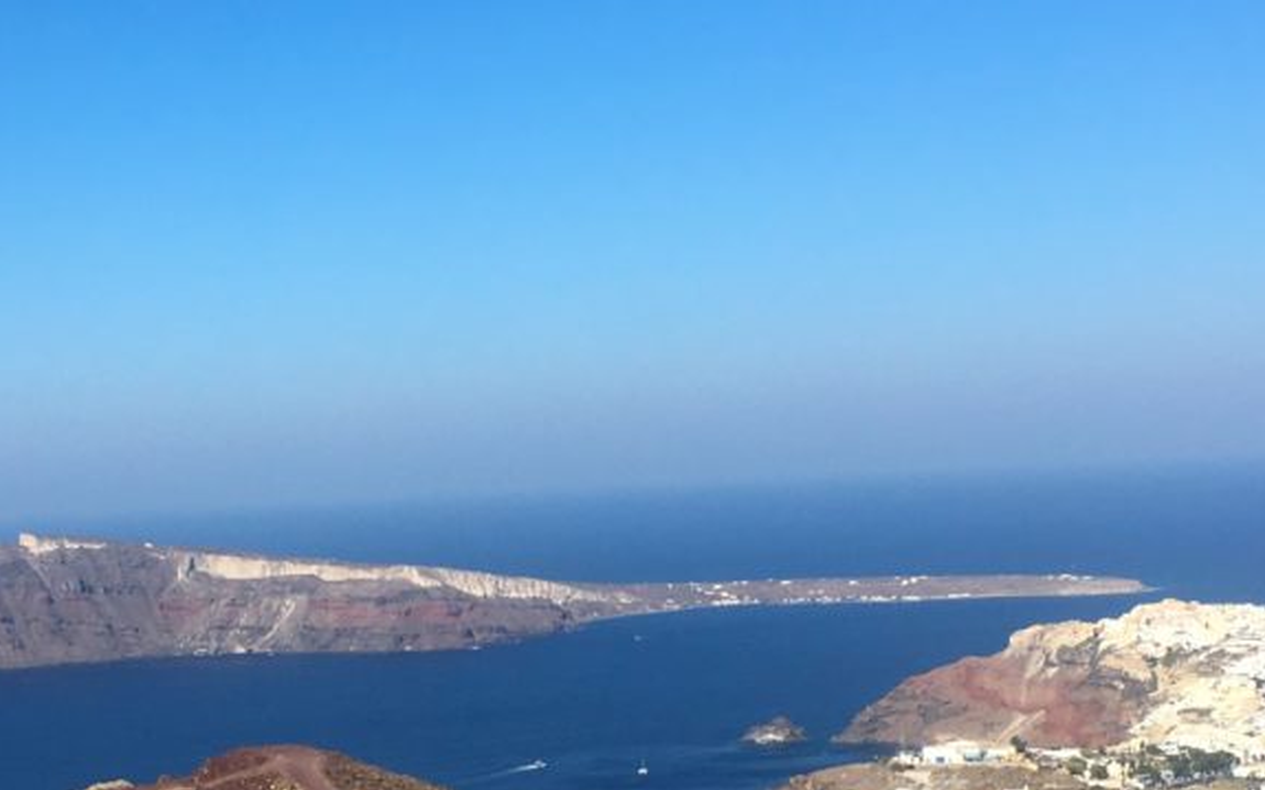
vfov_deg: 16.8
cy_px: 607
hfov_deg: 26.7
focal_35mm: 77
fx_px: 2654
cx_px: 438
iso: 25
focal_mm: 4.15
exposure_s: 1/2137
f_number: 2.2
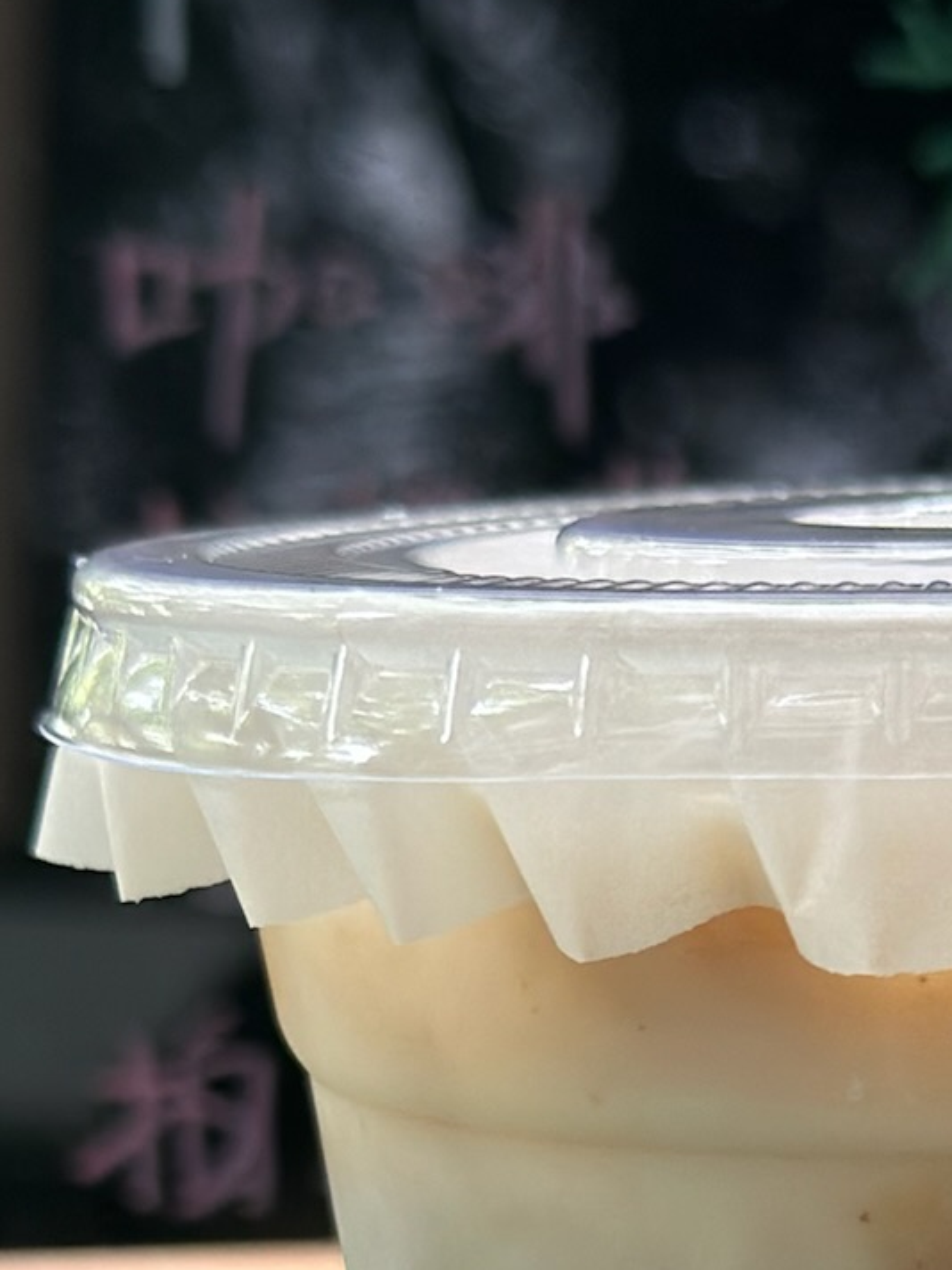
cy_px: 1345
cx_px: 1212
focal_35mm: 138
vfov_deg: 14.0
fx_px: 5060
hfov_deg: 10.5
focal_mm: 6.86
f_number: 1.78
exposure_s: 1/73
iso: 125
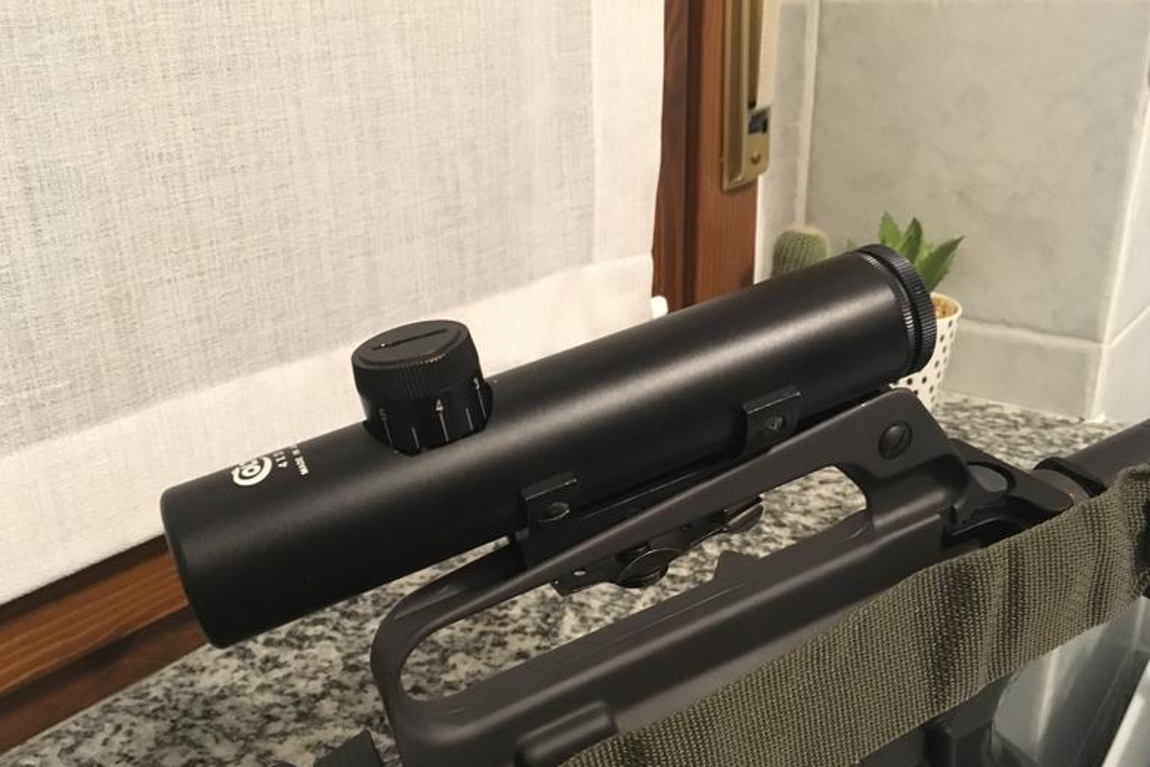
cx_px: 571
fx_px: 990
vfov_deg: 42.3
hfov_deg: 60.3
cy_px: 393
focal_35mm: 31
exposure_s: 1/17
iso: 640
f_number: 2.2
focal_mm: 4.15
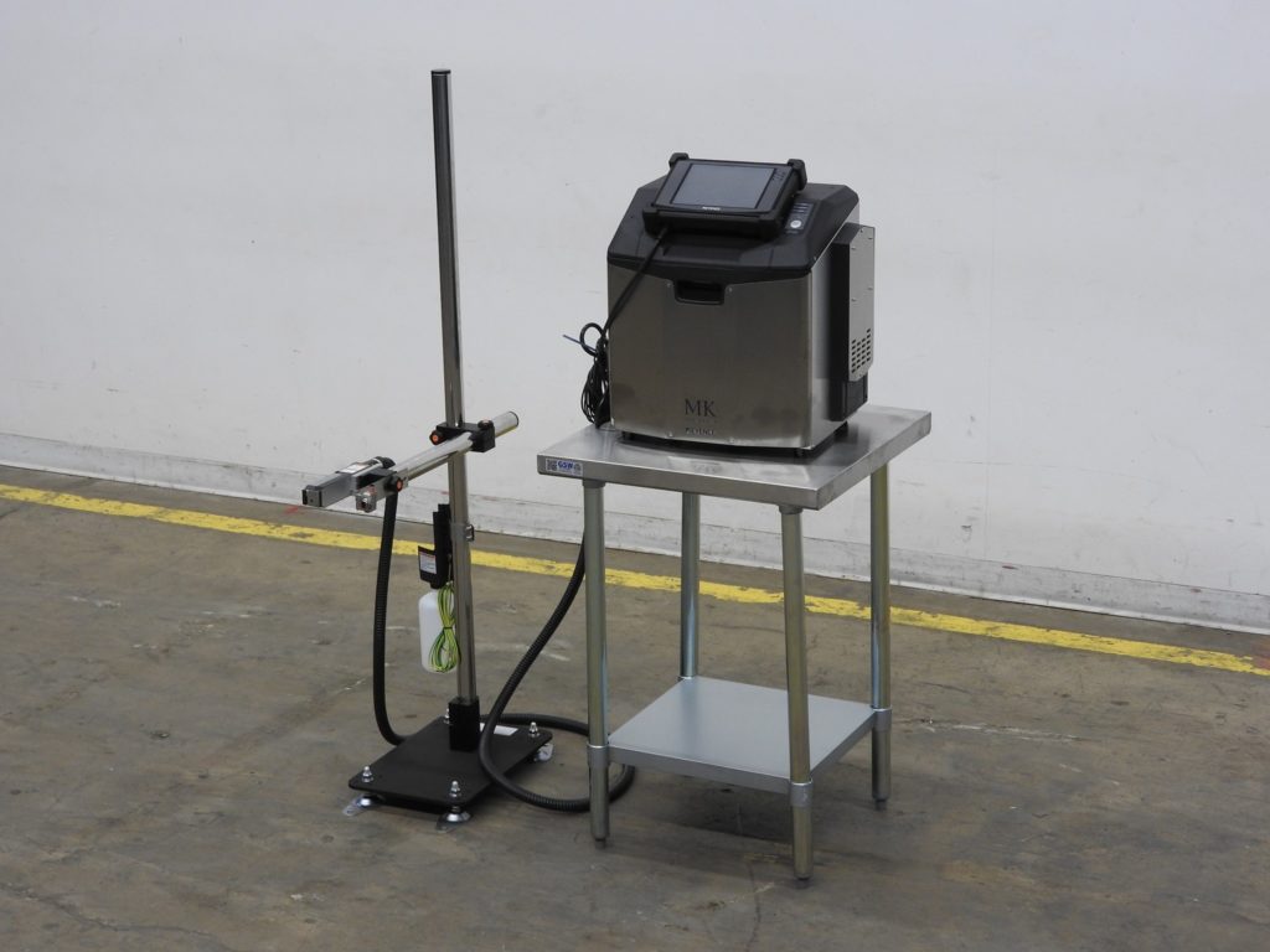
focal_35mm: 70
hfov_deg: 27.8
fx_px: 2568
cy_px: 476
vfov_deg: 21.0
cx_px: 635
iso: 180
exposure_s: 1/30
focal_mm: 12.5
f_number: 4.5
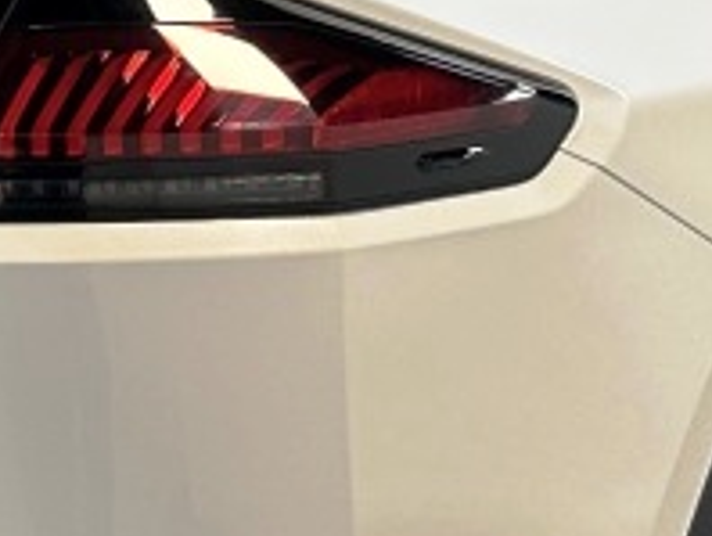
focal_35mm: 124
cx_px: 201
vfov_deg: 12.0
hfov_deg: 15.8
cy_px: 363
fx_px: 2554
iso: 250
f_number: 1.78
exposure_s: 1/60
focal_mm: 6.86
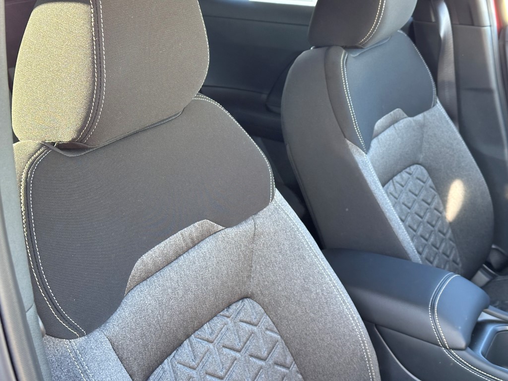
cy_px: 190
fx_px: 704
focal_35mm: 48
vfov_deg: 30.3
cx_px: 254
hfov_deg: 39.7
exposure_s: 1/65
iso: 80
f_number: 1.78
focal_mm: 6.86
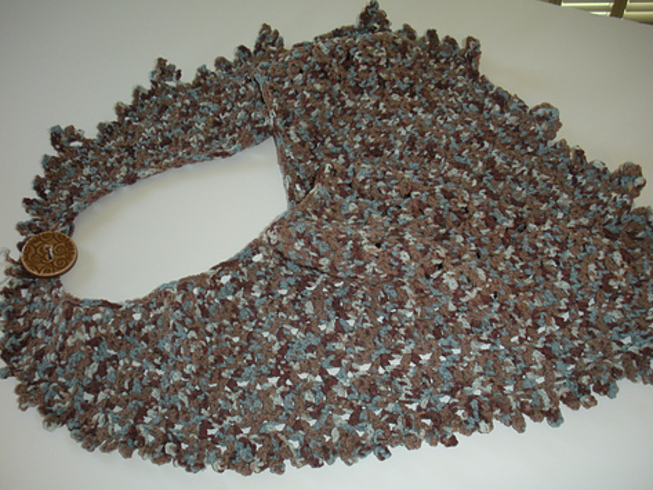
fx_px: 698
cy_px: 256
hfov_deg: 50.1
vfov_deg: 38.7
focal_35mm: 37
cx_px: 330
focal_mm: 6.3
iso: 200
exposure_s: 1/30
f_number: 3.5
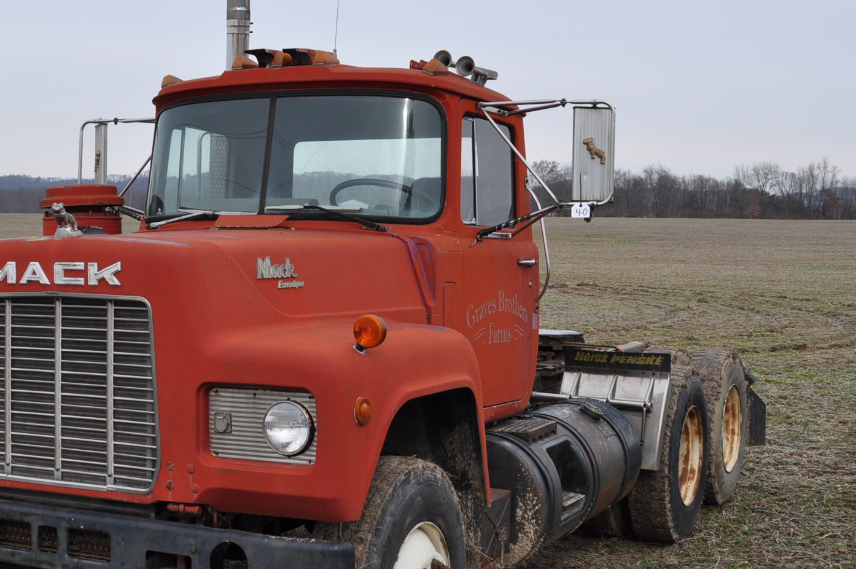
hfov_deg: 33.0
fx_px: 1425
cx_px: 244
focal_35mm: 60
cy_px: 343
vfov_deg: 22.5
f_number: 8
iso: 200
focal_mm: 26
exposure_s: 1/250
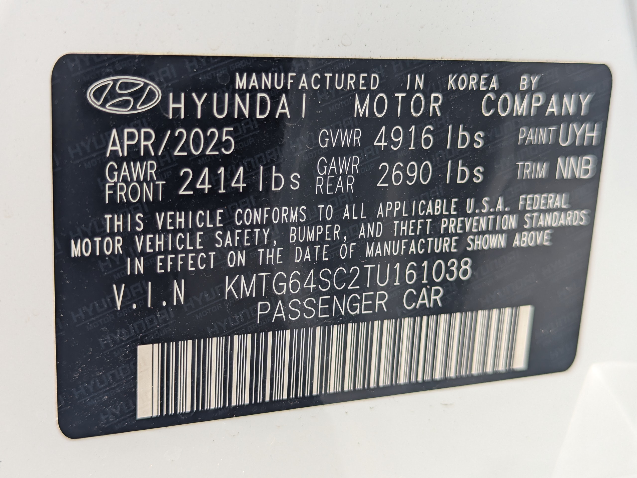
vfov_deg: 30.3
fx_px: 883
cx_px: 318
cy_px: 239
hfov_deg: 39.7
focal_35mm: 48
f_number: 1.85
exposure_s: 1/493
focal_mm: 6.81
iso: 47
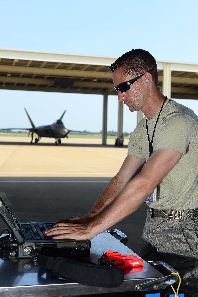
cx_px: 99
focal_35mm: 50
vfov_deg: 39.6
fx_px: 412
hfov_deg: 27.0
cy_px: 148
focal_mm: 50
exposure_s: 1/200
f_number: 7.1
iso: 100
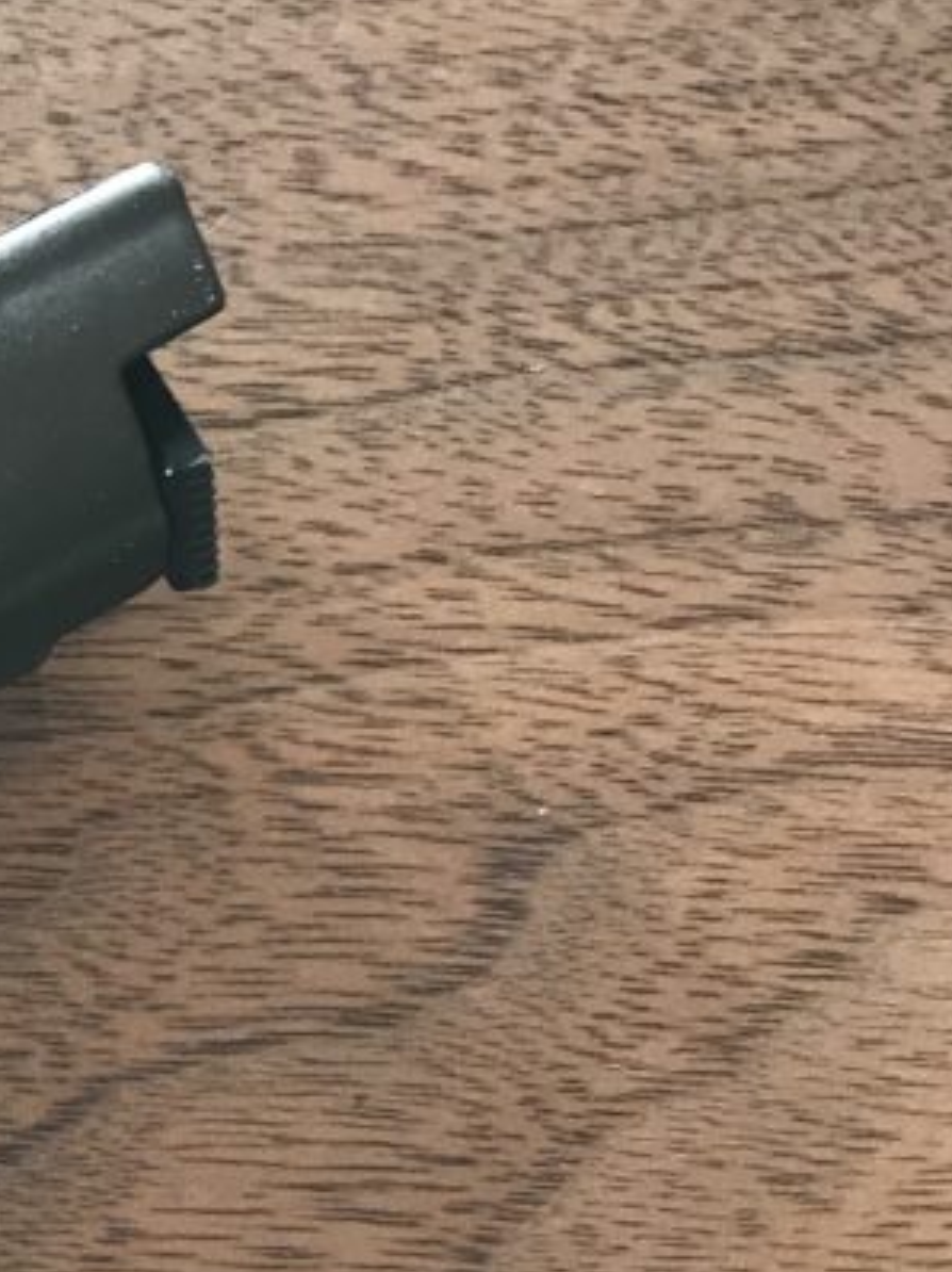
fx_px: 3377
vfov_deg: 21.0
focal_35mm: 92
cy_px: 1095
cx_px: -498
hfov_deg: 14.8
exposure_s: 1/17
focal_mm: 3.99
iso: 40
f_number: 1.8
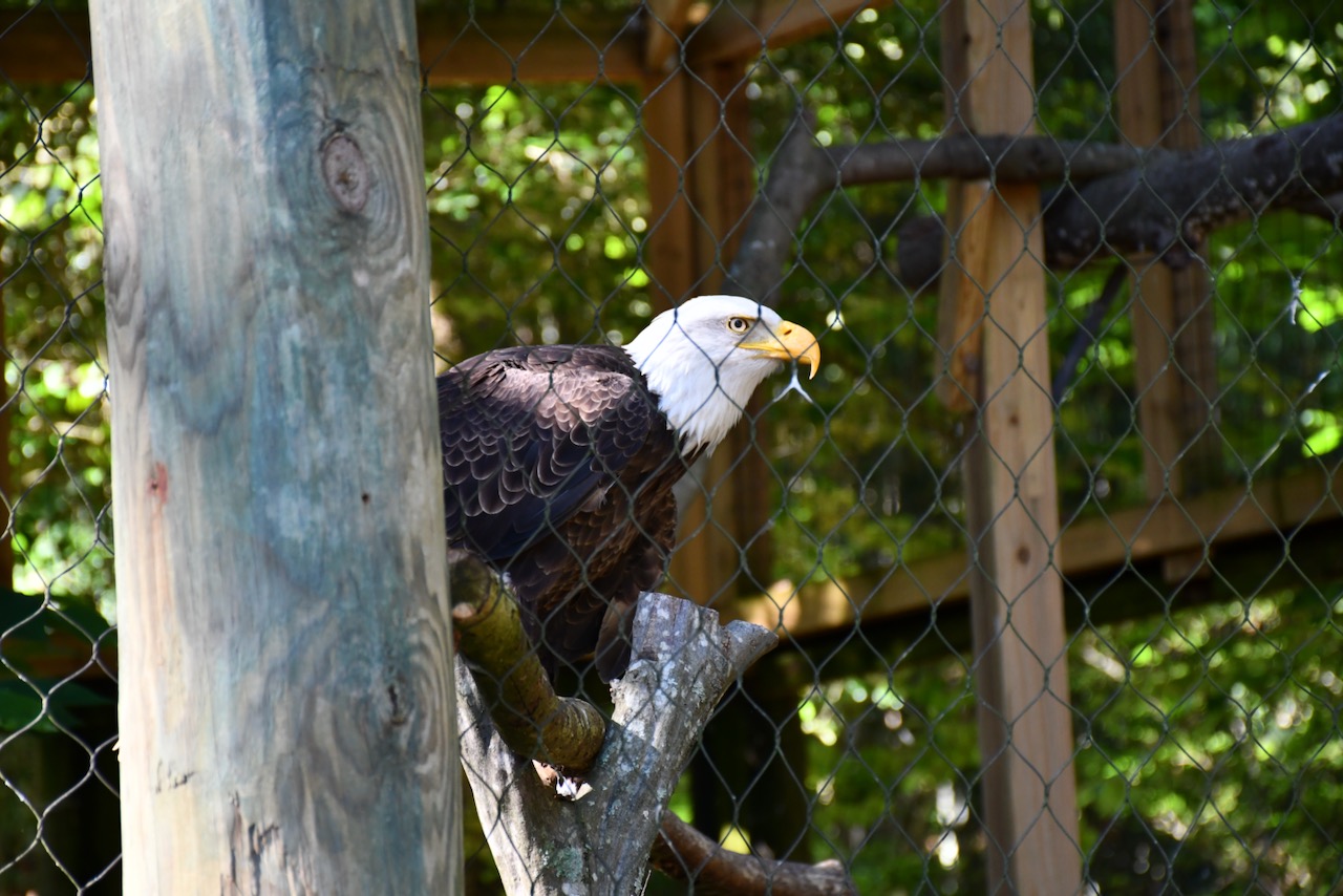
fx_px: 5597
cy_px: 448
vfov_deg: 9.2
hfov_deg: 13.7
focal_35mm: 150
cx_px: 672
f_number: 6.3
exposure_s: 1/160
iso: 720
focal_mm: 100
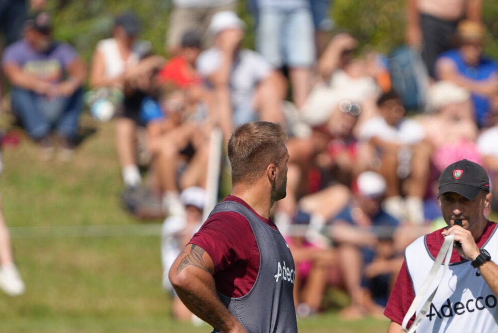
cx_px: 359
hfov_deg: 2.3
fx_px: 12571
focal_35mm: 908
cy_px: 268
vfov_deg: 1.5
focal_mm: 553
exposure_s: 1/500
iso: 100
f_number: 6.3
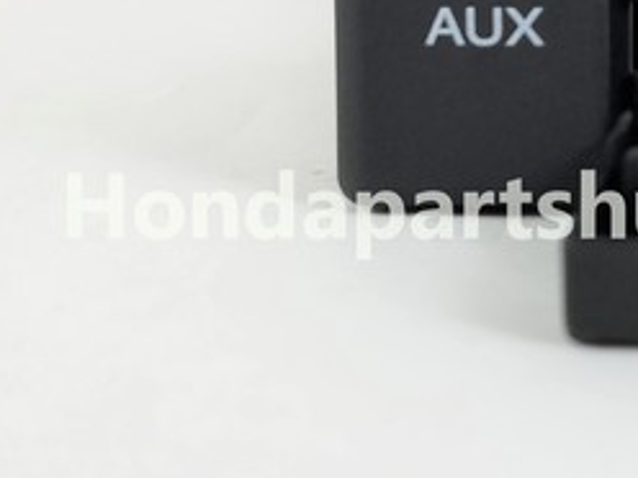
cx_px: 625
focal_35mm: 67
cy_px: 152
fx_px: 1235
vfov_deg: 21.8
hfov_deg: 27.4
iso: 80
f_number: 1.7
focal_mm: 4.2
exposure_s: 1/60
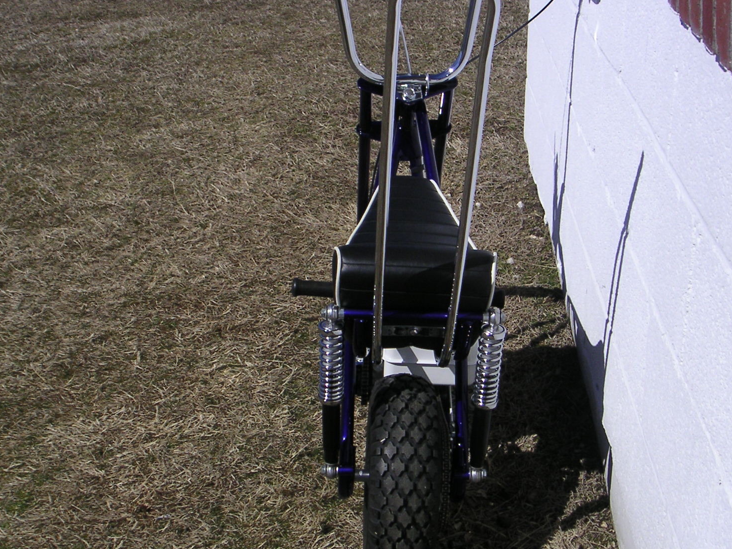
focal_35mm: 53
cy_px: 231
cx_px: 398
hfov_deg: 36.1
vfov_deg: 27.5
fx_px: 1121
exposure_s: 1/350
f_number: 6.7
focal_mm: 6
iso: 50
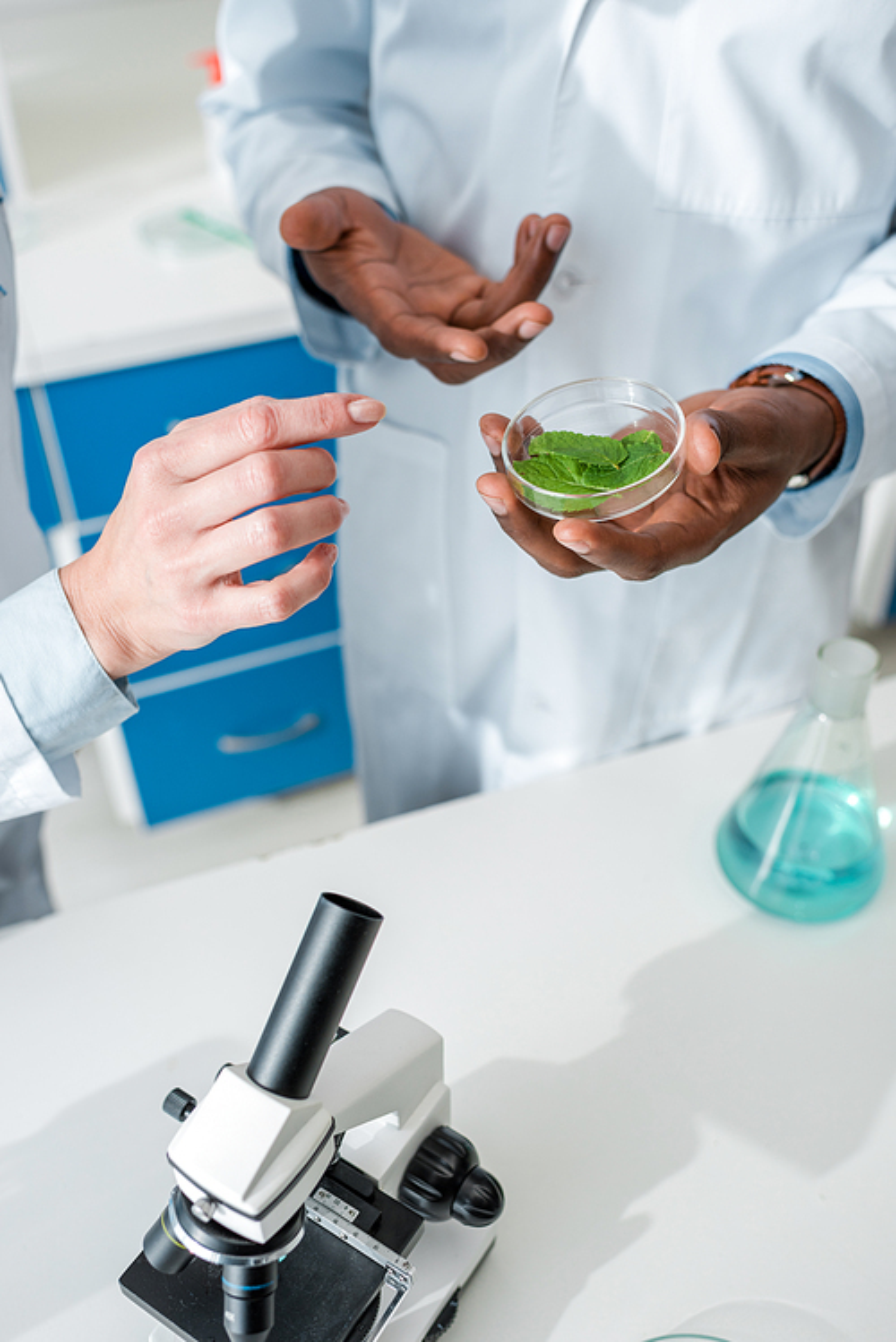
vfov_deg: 54.4
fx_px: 1305
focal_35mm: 35
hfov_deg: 37.9
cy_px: 671
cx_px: 448
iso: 100
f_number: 3.5
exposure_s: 1/200
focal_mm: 35
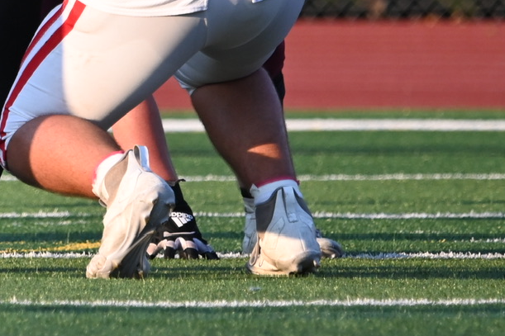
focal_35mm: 2265
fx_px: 31762
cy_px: -15
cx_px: -236
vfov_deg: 0.6
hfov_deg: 0.9
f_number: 7.1
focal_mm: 600
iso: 1250
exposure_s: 1/1250
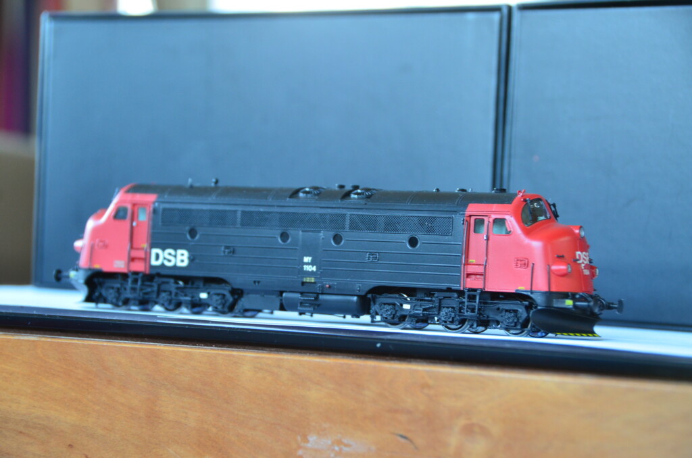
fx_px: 2014
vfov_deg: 13.0
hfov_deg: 19.5
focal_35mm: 105
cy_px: 229
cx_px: 346
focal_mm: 70
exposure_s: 1/13
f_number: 6.3
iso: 800
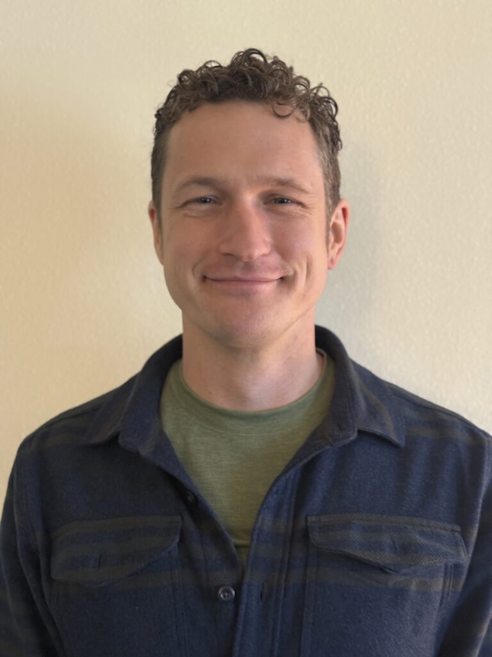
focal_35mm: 48
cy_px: 328
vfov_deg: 39.7
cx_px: 246
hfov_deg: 30.3
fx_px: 910
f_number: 1.78
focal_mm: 6.76
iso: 500
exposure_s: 1/30
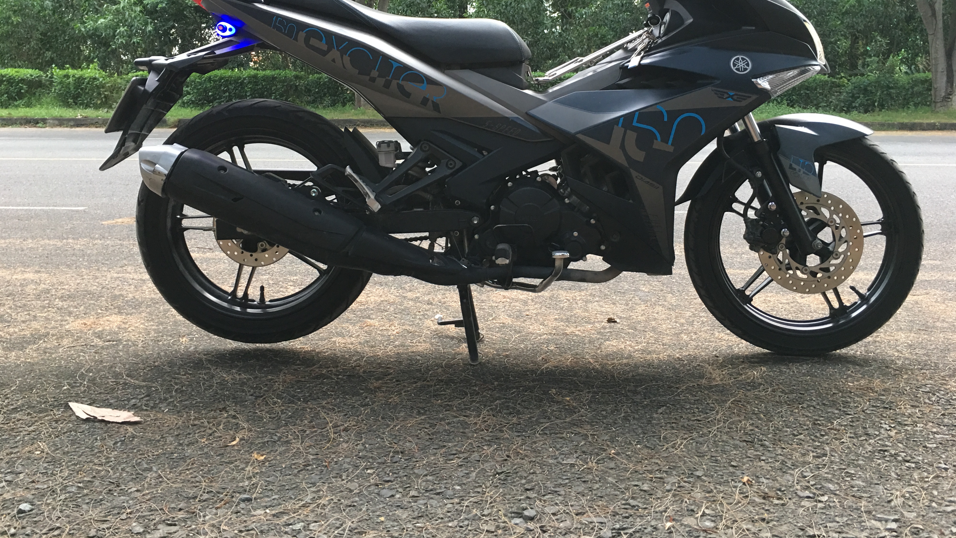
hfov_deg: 61.0
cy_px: 183
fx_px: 811
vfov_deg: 36.3
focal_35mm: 32
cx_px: 476
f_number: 2.2
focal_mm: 4.15
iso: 64
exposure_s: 1/17
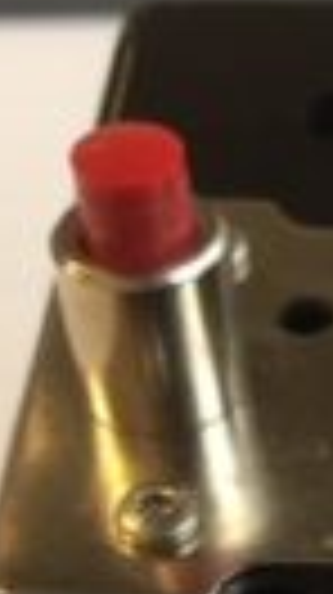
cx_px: 590
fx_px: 1920
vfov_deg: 16.8
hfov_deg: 9.5
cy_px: 716
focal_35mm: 122
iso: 40
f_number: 2.2
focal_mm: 4.15
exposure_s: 1/17
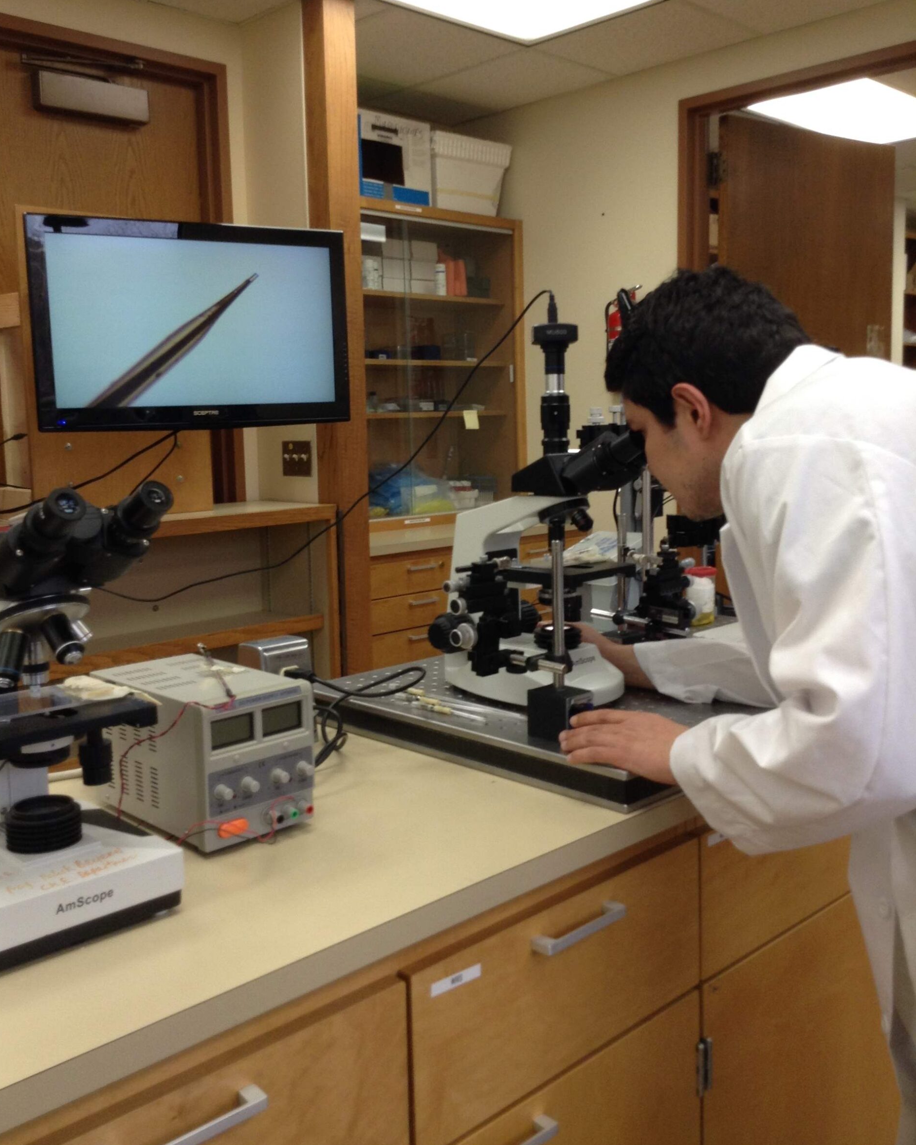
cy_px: 529
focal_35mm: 35
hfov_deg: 42.2
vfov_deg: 51.5
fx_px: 1186
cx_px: 452
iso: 50
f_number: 2.4
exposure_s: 1/24
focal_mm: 3.3
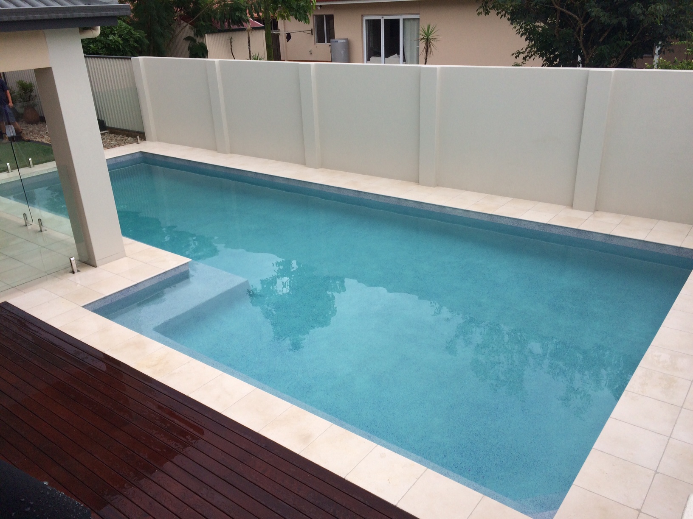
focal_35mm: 29
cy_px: 260
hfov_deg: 61.7
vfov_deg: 48.2
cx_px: 346
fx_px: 581
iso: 32
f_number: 2.2
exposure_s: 1/1466
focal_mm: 4.15
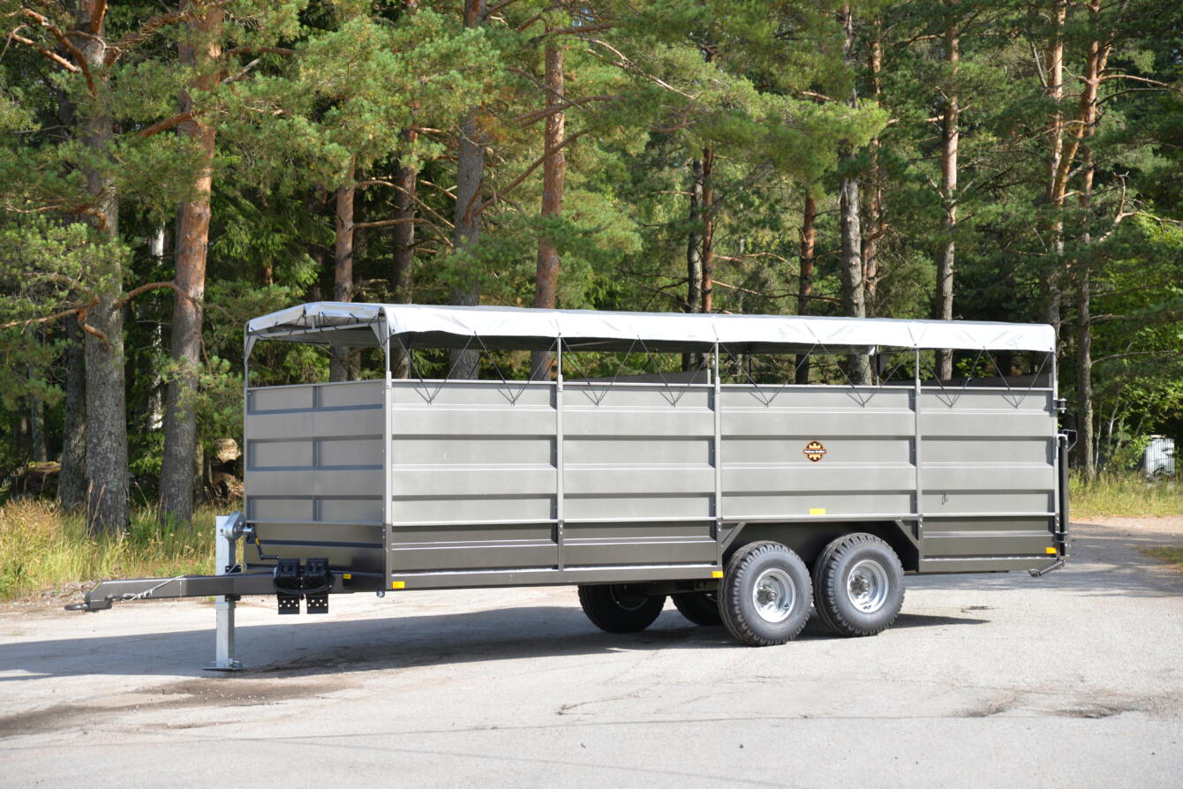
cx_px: 592
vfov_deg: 16.1
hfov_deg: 23.9
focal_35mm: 85
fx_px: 2794
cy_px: 394
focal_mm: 85
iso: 100
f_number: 4.5
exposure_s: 1/250
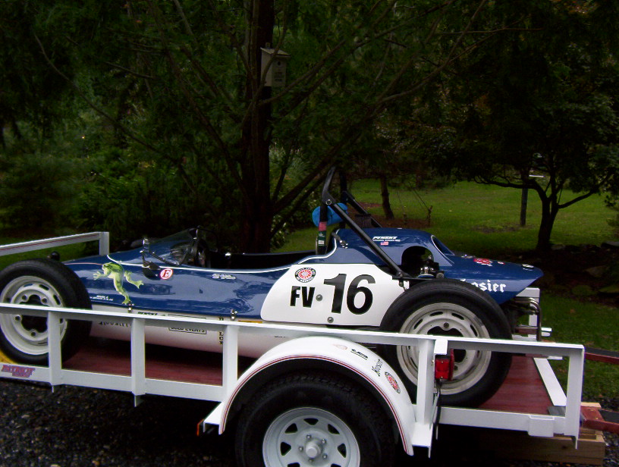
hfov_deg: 51.2
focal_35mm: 36
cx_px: 310
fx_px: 645
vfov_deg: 39.8
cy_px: 234
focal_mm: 5.54
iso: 100
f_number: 2.76
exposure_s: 1/237
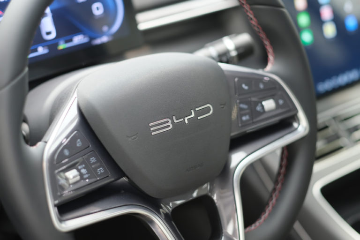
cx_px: 180
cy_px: 120
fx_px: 840
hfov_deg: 24.2
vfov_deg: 16.3
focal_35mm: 84
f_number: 2
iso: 1000
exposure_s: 1/85
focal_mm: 56
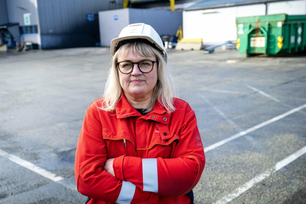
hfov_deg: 48.5
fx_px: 340
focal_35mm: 40
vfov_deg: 33.4
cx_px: 153
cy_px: 102
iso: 280
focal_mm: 40
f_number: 4.5
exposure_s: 1/400
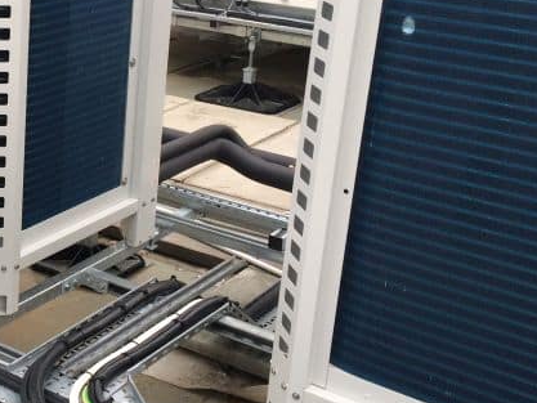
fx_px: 1071
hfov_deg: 26.1
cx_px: -48
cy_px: 116
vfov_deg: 21.2
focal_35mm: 69
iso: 50
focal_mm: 4.12
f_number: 2.2
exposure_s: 1/120
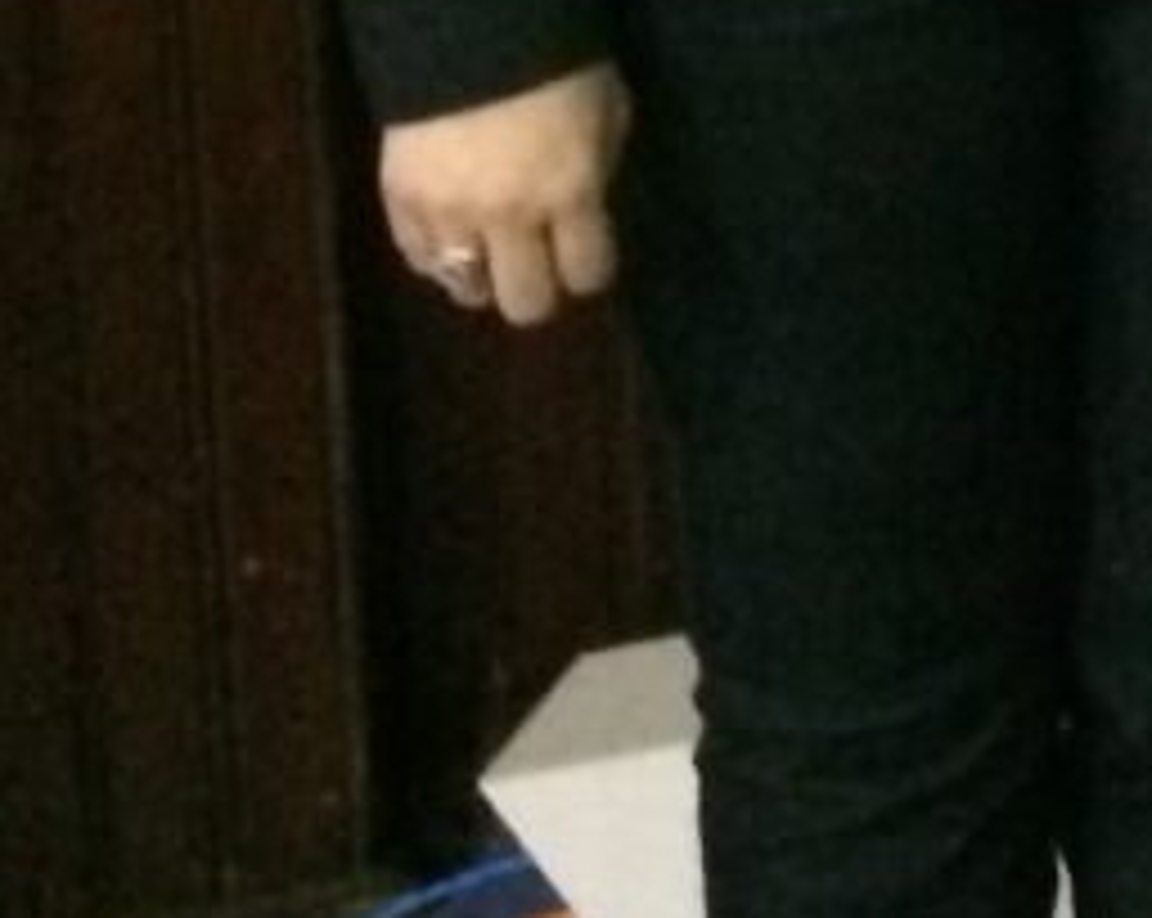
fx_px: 5992
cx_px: 2516
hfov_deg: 10.0
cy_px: -1143
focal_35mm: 176
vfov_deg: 8.2
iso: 500
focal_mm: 4.12
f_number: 2.2
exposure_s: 1/15
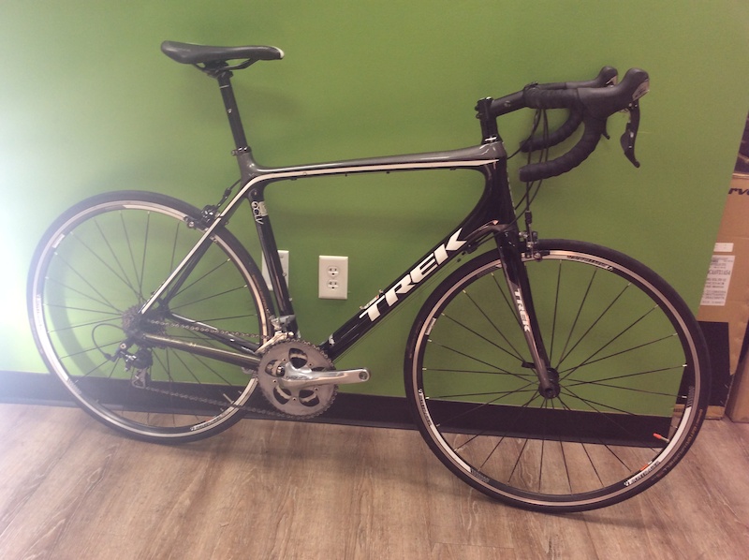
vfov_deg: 44.1
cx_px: 374
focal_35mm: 32
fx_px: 692
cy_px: 280
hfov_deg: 56.9
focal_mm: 3.3
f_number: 2.4
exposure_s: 1/24
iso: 40
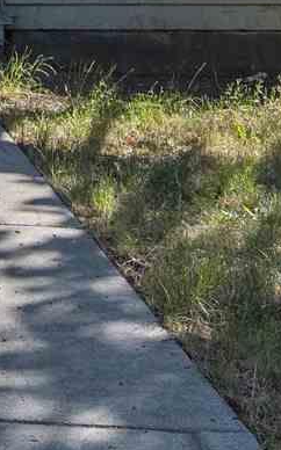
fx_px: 1387
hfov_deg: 10.8
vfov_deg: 16.9
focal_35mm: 113
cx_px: -226
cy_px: -197
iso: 200
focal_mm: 14
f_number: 5.6
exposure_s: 1/250
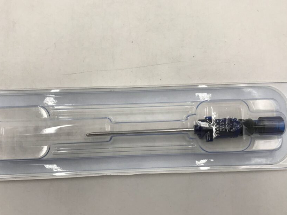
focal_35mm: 34
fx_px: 282
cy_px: 125
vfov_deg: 41.7
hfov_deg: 53.9
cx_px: 137
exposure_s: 1/40
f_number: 1.8
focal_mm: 3.99
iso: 25
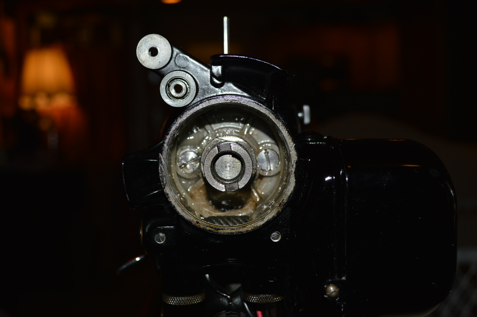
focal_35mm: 48
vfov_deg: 28.0
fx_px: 635
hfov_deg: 41.1
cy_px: 158
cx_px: 238
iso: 100
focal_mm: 32
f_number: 4.8
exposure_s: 1/60
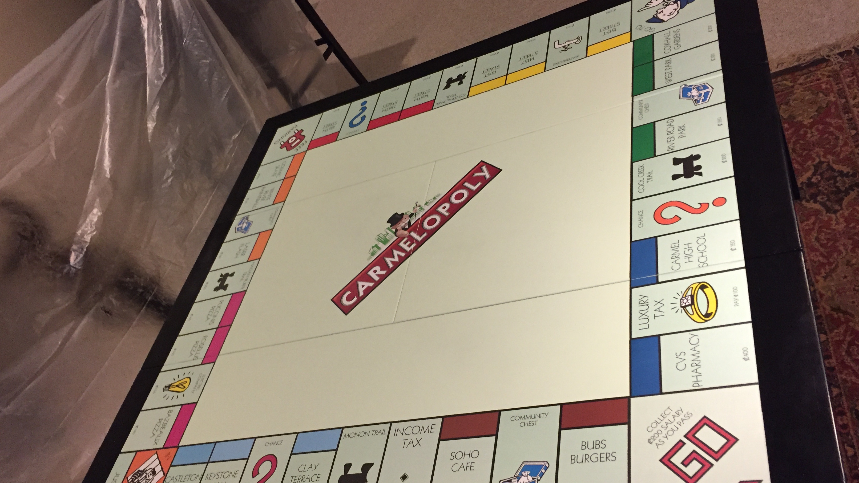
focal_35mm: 32
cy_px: 269
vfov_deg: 36.6
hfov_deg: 61.0
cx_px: 427
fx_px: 729
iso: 160
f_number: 2.2
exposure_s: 1/30
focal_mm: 4.15
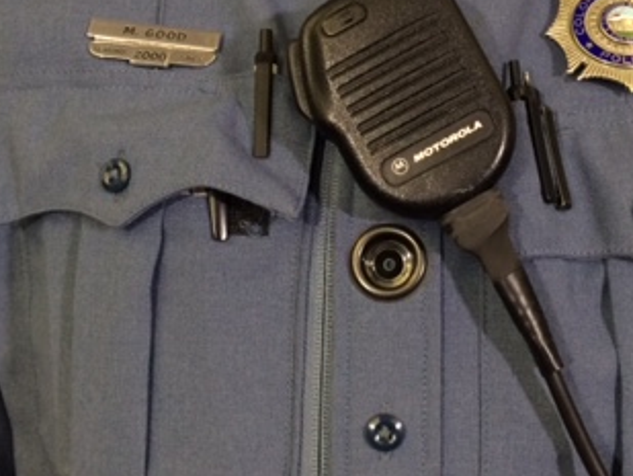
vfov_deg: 24.4
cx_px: 361
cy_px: 205
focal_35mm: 60
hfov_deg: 32.1
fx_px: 1098
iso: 100
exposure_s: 1/30
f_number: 2.2
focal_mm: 4.15
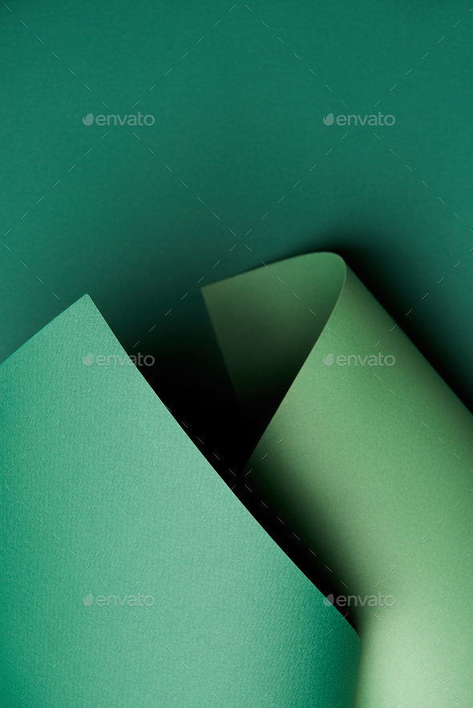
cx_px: 236
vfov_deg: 28.8
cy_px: 354
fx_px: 1378
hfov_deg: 19.5
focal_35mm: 70
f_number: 9
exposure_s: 1/160
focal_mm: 70
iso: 160
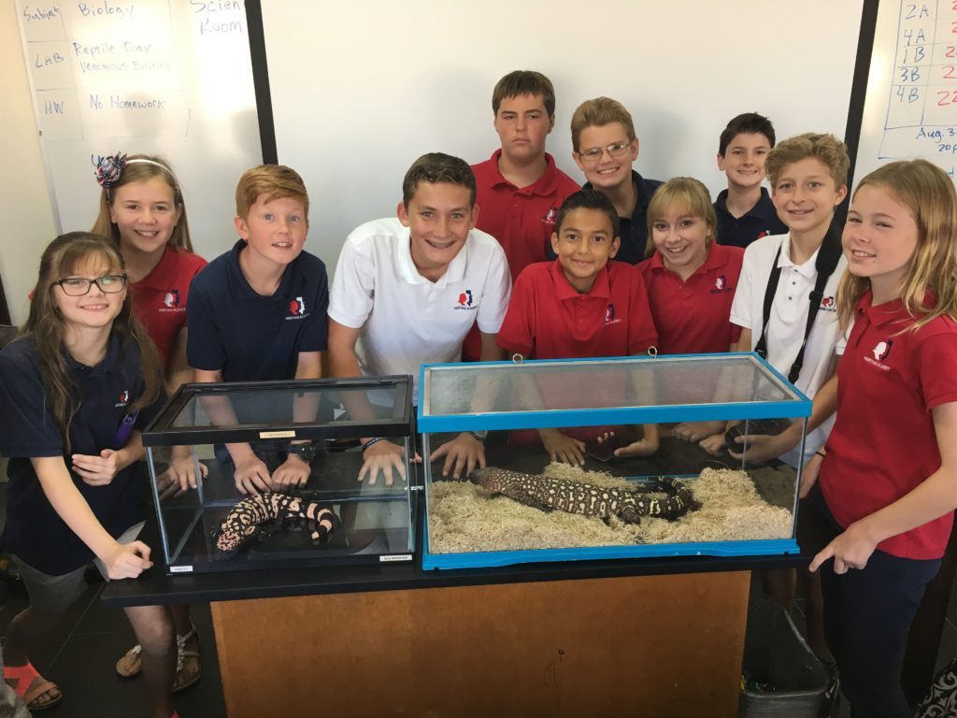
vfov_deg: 48.2
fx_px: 802
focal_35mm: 29
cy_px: 359
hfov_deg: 61.7
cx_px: 478
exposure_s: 1/30
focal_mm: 4.15
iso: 25
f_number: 2.2
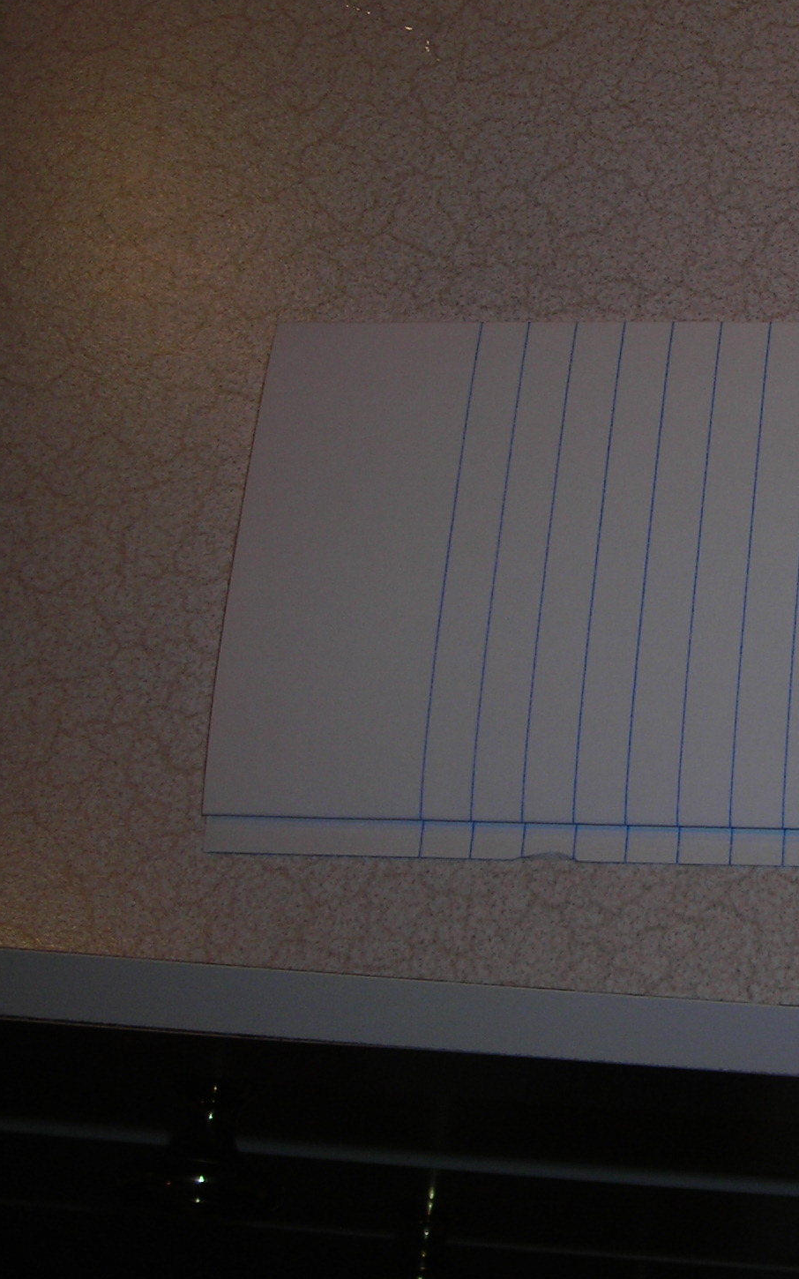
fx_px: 2509
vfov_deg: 28.6
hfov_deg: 16.8
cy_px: 571
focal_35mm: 72
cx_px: 1124
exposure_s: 1/60.1
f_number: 3.2
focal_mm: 6.3
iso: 50
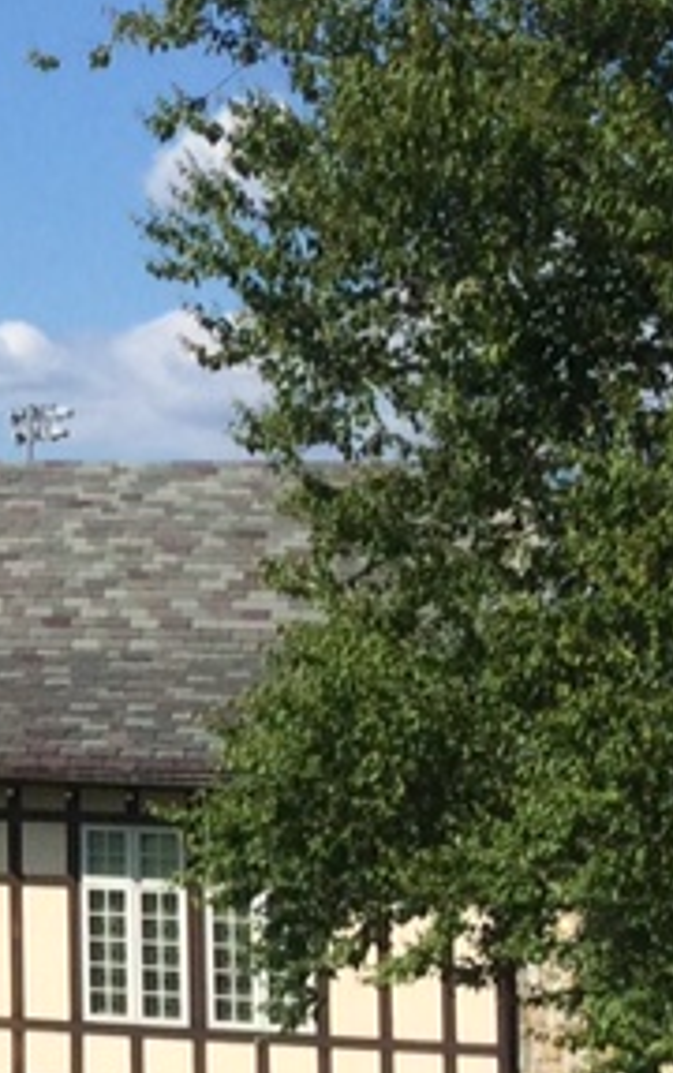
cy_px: 340
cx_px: -1271
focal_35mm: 137
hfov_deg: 8.3
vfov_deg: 15.2
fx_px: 4010
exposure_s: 1/2933
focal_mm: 4.15
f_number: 2.2
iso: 32
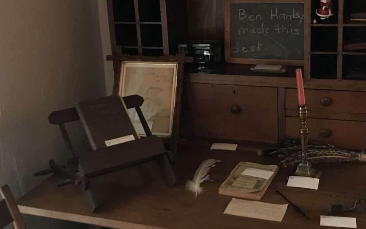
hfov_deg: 37.5
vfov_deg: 23.9
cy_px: 90
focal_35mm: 54
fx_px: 539
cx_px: 208
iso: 100
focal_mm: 3.99
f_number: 1.8
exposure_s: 1/5
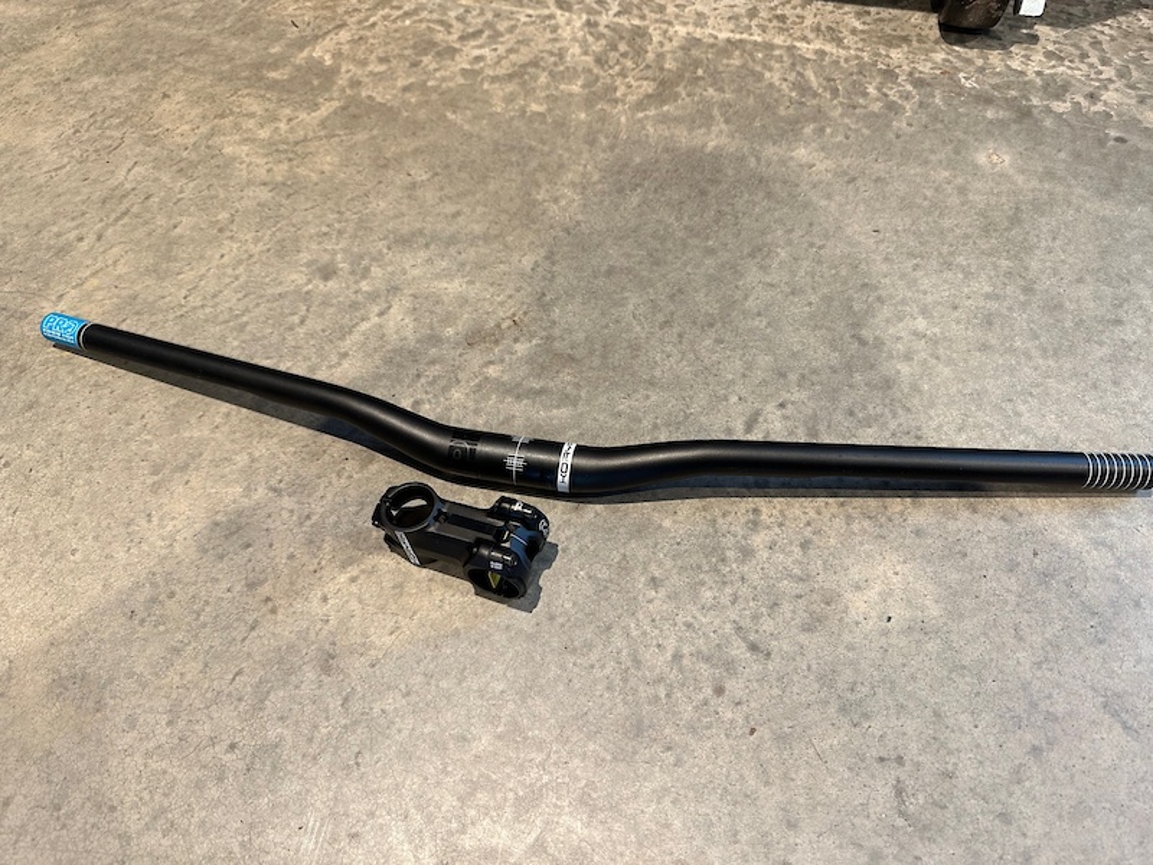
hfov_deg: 71.6
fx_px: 799
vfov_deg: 56.8
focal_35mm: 24
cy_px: 432
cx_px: 576
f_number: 1.78
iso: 200
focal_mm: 6.86
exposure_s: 1/60
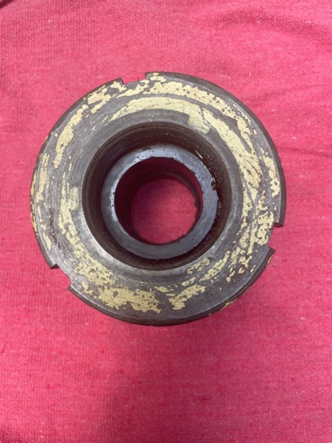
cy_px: 222
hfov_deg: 53.1
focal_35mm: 26
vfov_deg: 67.3
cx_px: 166
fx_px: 332
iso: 32
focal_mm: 4.2
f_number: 1.6
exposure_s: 1/270
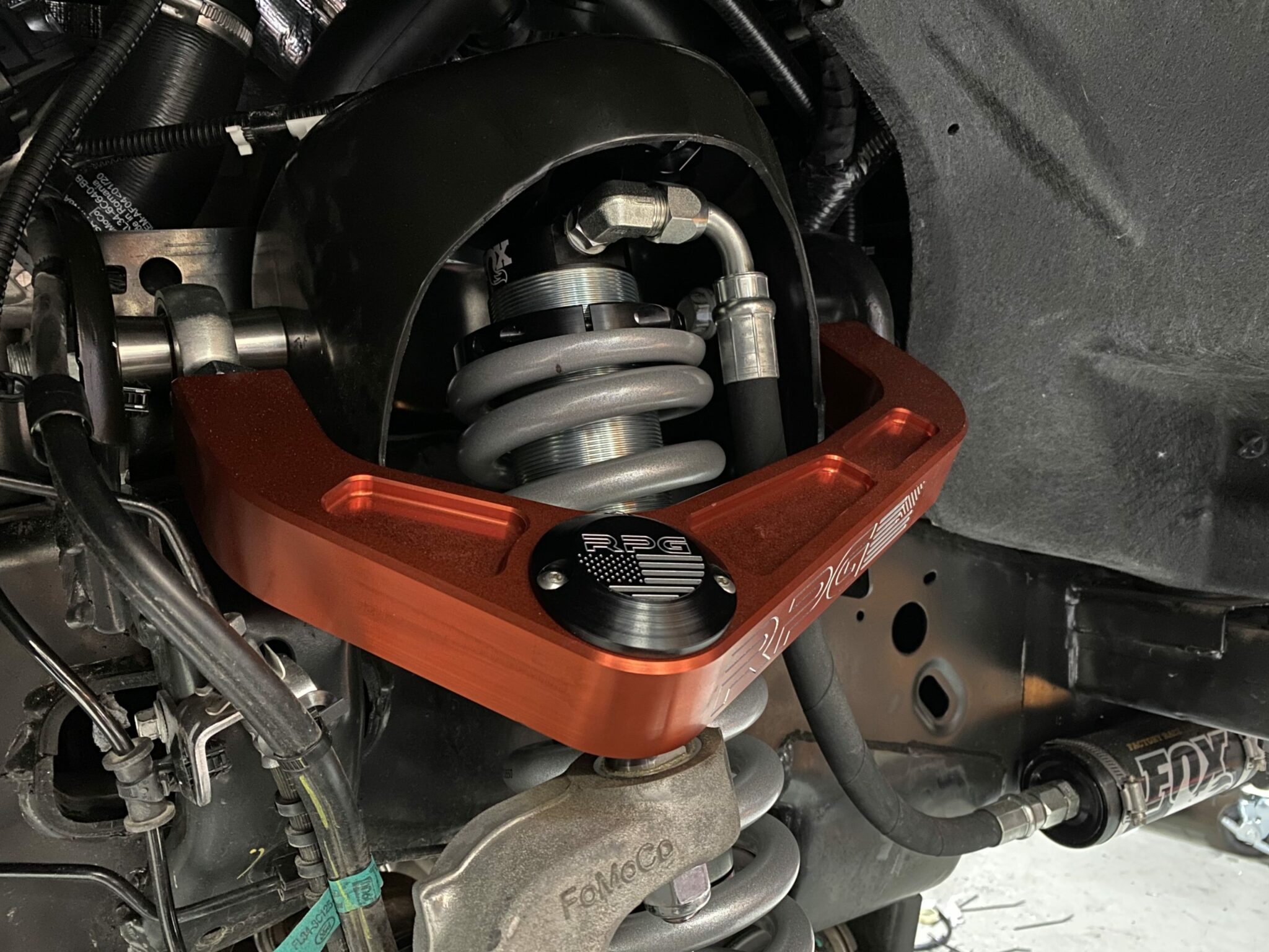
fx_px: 953
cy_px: 476
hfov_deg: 67.3
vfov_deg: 53.1
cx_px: 634
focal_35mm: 26
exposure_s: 1/11
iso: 640
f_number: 1.8
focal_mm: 4.25
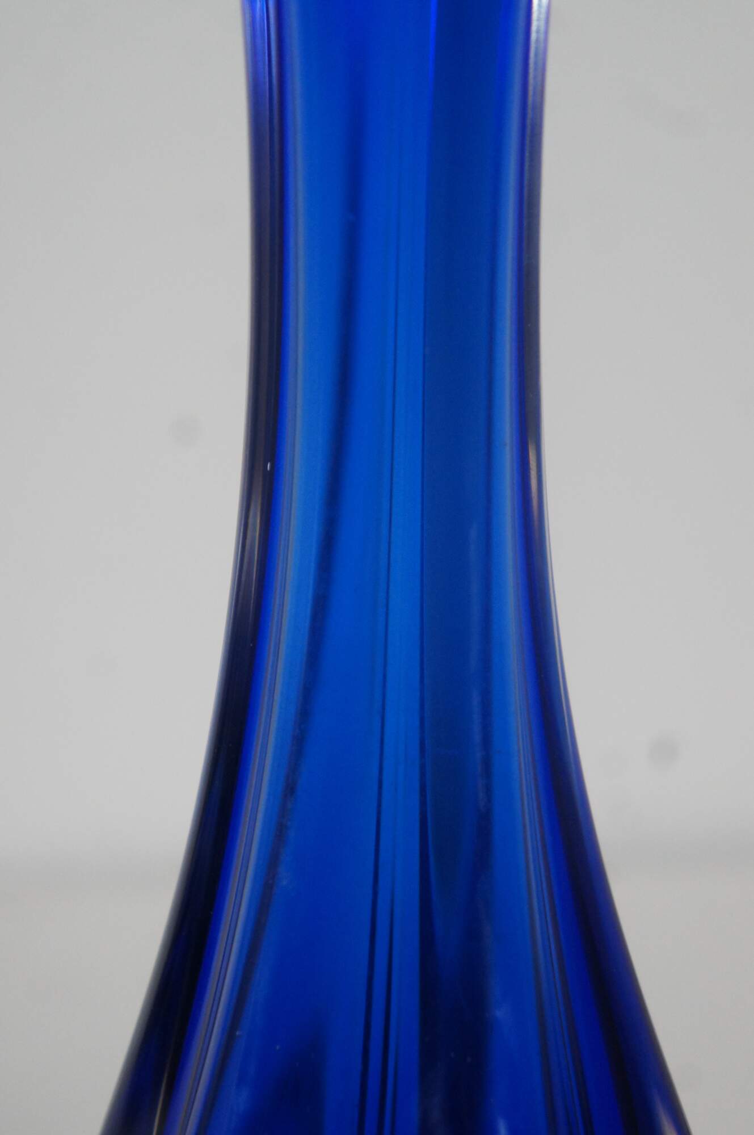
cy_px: 568
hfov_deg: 16.5
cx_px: 377
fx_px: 2598
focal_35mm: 82
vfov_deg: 24.6
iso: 1600
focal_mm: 55
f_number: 5.6
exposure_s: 1/125
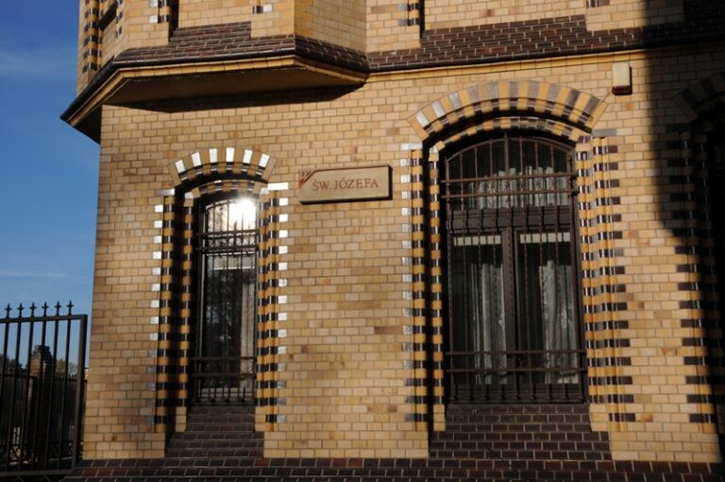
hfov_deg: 46.5
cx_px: 362
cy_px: 241
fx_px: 845
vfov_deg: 31.8
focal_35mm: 42
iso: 200
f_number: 11
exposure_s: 1/500
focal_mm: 28
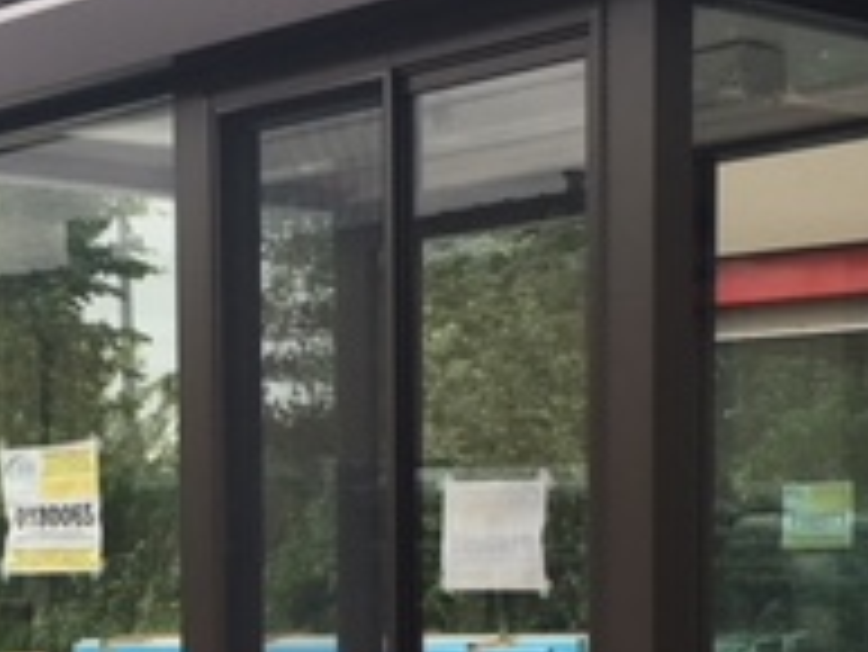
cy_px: 719
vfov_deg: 15.0
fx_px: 2409
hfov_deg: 20.3
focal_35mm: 96
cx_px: 252
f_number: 2.2
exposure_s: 1/207
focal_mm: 4.15
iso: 25
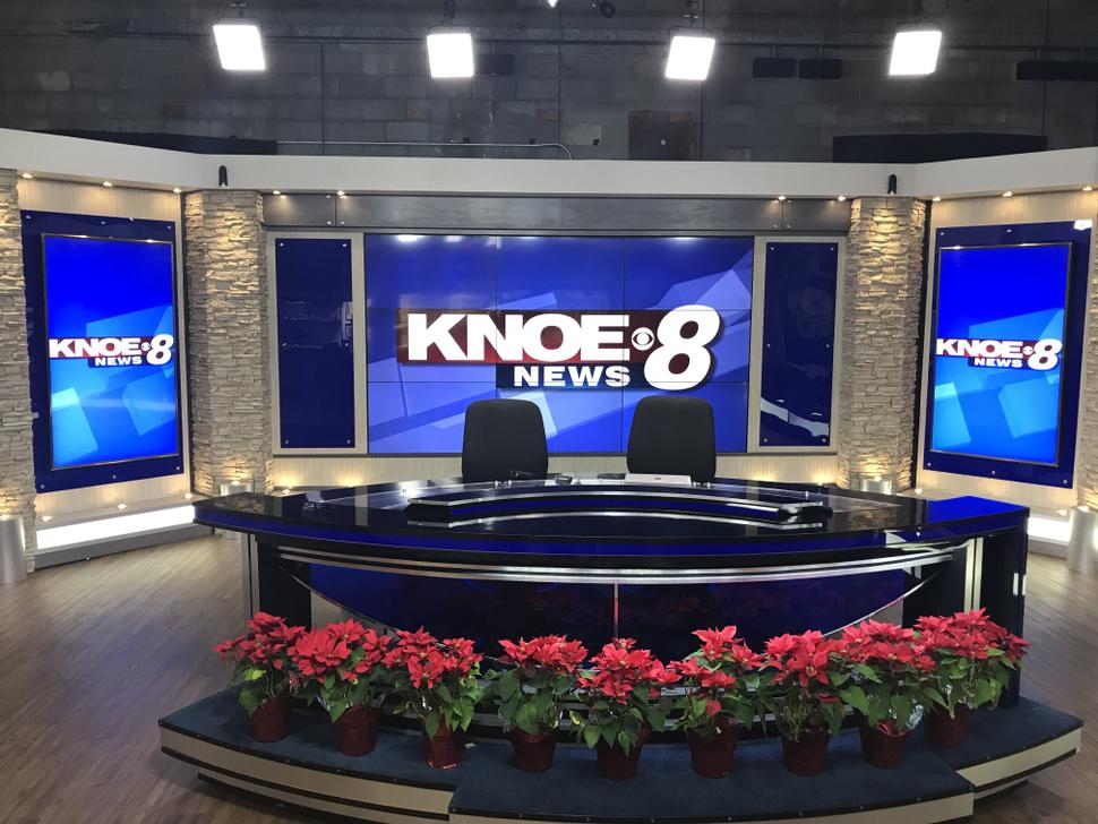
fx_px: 888
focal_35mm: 28
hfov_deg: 63.4
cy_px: 412
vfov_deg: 49.8
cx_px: 549
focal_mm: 3.99
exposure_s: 1/17
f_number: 1.8
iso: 40
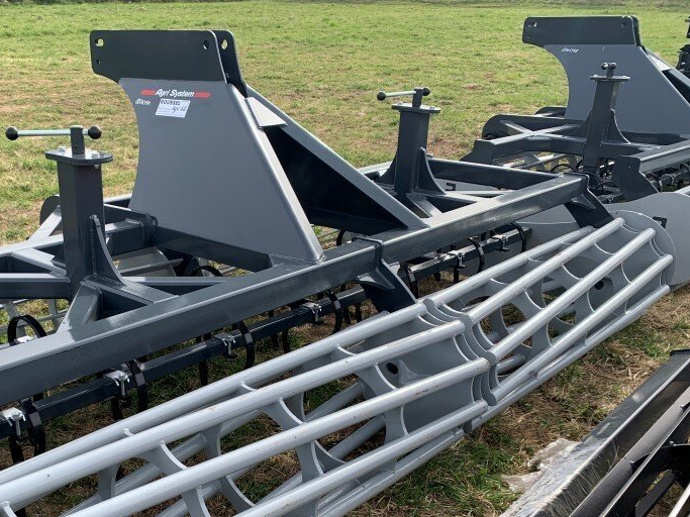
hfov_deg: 46.6
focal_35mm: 39
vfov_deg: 36.0
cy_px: 384
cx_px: 198
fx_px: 777
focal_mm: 4.25
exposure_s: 1/815
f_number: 1.8
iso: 25
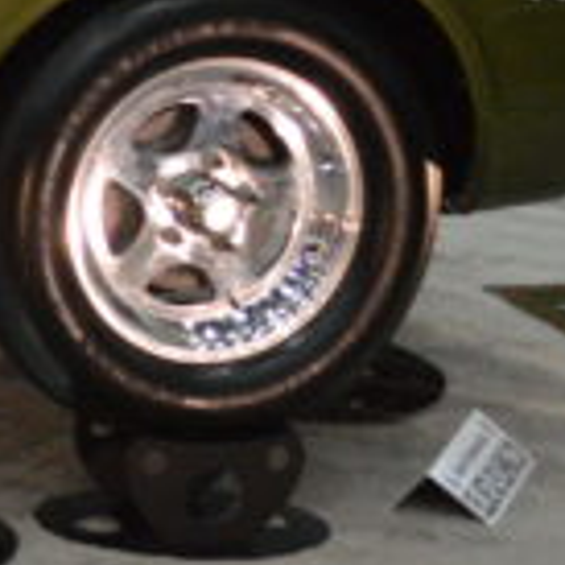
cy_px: -101
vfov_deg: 10.1
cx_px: -1035
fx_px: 3158
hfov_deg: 8.7
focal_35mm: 171
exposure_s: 1/125
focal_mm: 18
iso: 1600
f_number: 4
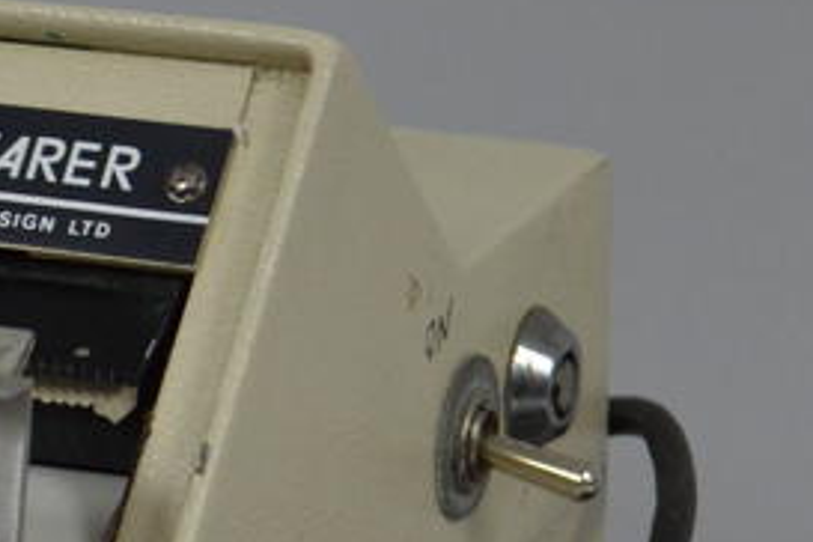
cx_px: 66
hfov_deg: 8.7
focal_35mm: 237
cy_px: 649
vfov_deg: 5.8
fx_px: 5352
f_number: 5
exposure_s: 1/60
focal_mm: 36
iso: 720
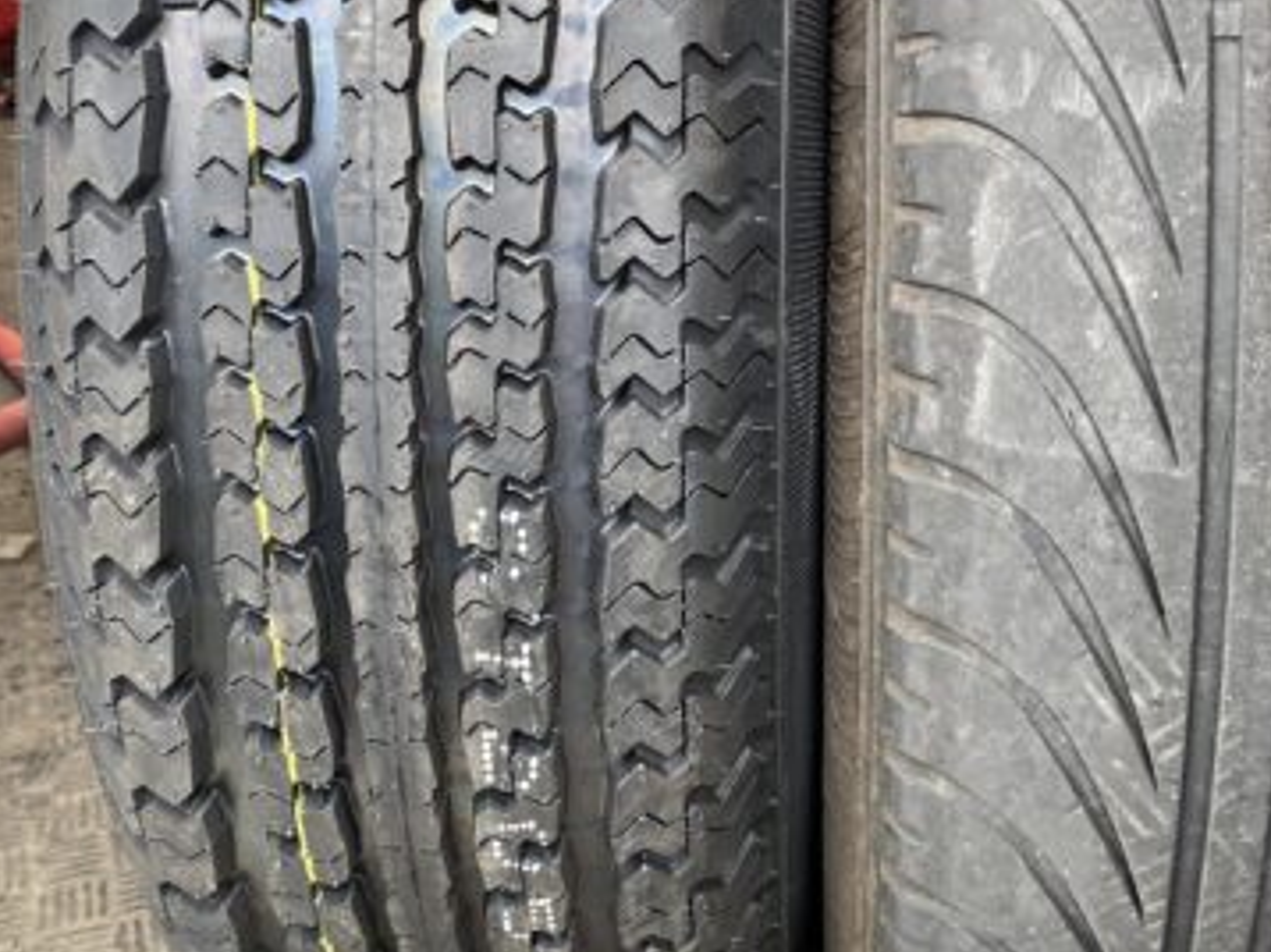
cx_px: 884
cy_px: 240
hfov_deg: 45.8
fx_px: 1468
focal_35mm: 40
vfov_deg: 35.1
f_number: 1.8
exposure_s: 1/121
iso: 80
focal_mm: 4.25
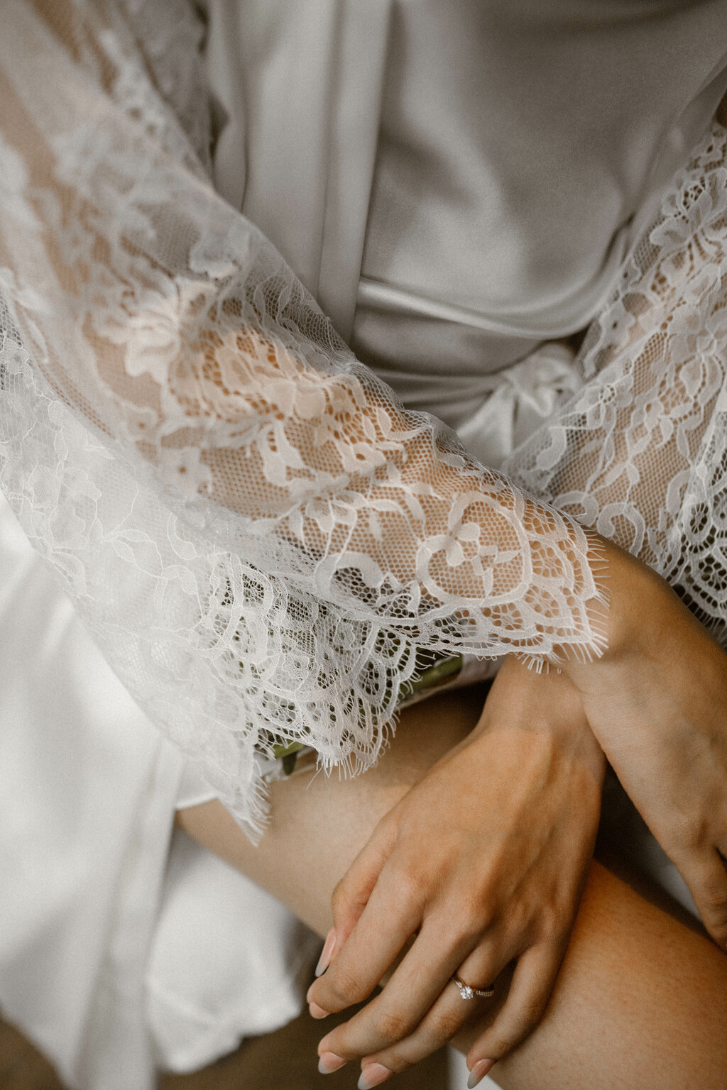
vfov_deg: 54.4
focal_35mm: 35
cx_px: 364
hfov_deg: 37.9
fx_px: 1060
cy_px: 545
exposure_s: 1/400
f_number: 1.8
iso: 800
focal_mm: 35
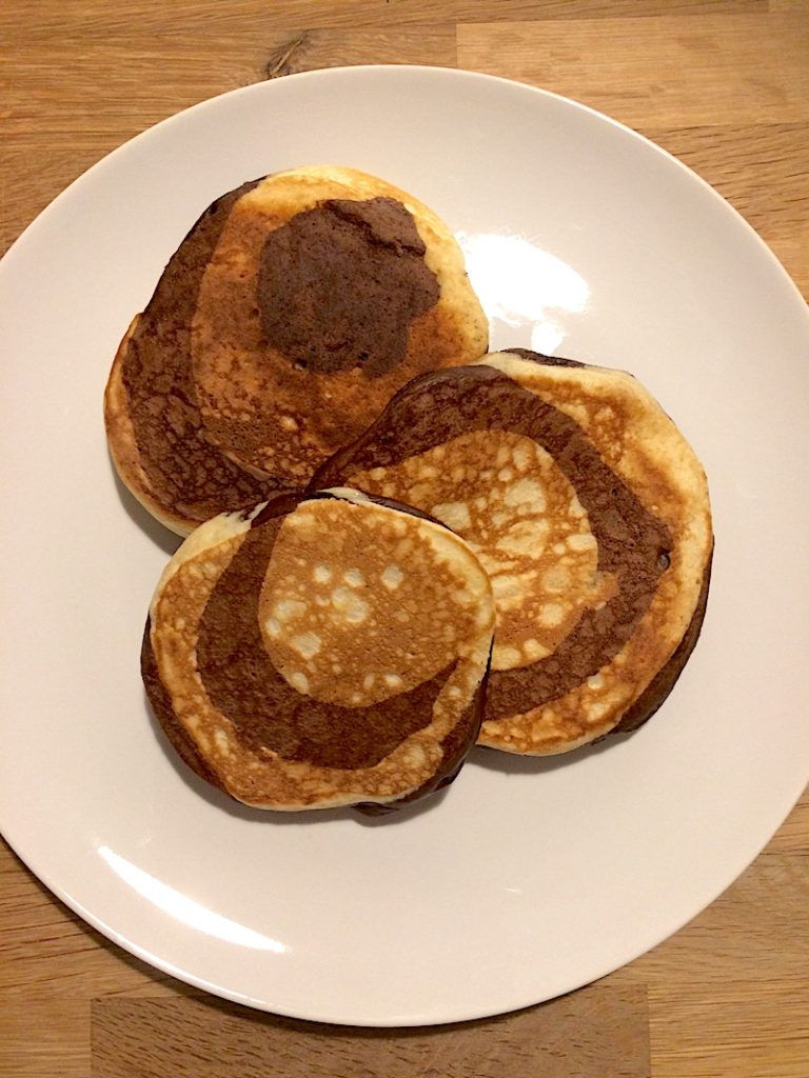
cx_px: 404
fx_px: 904
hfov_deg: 48.2
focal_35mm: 29
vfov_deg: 61.7
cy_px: 539
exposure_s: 1/33
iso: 160
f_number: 2.2
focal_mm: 4.15
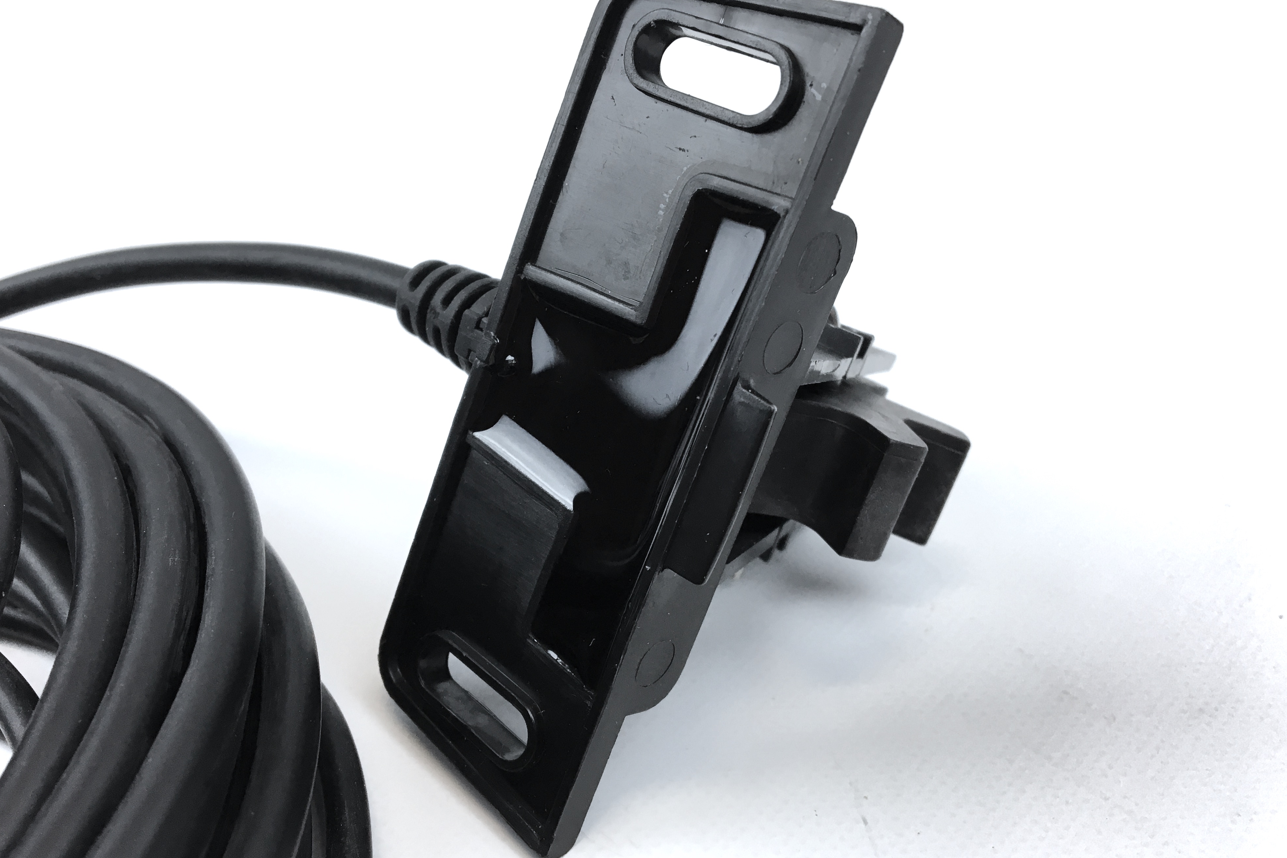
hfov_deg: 60.3
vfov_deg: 42.3
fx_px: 1108
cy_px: 419
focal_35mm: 31
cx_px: 644
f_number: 2.2
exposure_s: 1/40
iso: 32
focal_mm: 4.15
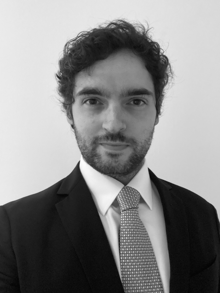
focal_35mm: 30
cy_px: 146
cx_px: 110
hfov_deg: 46.8
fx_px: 254
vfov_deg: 60.0
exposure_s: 1/17
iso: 1000
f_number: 2.2
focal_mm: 2.71
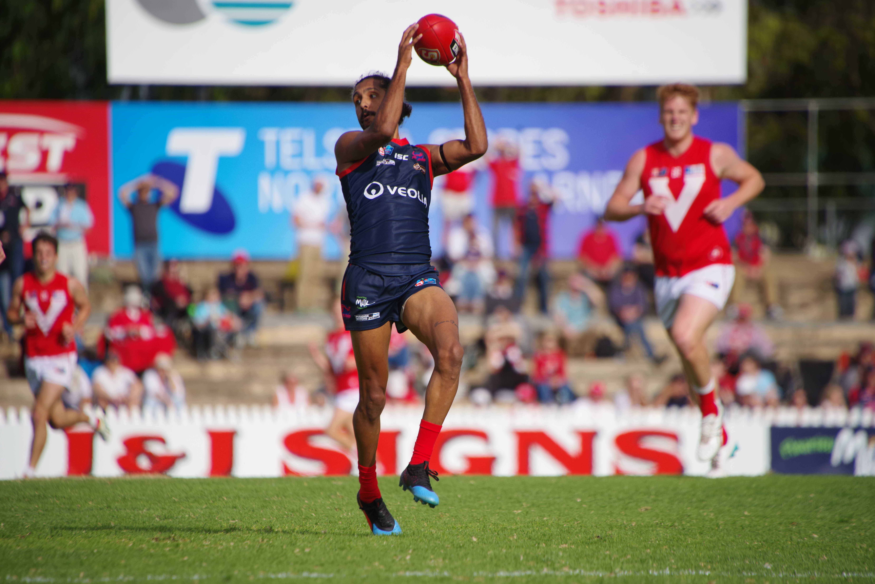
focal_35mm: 500
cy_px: 292
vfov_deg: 2.8
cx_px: 438
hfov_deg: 4.1
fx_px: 12156
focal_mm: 500
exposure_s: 1/1000
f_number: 6.3
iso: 320
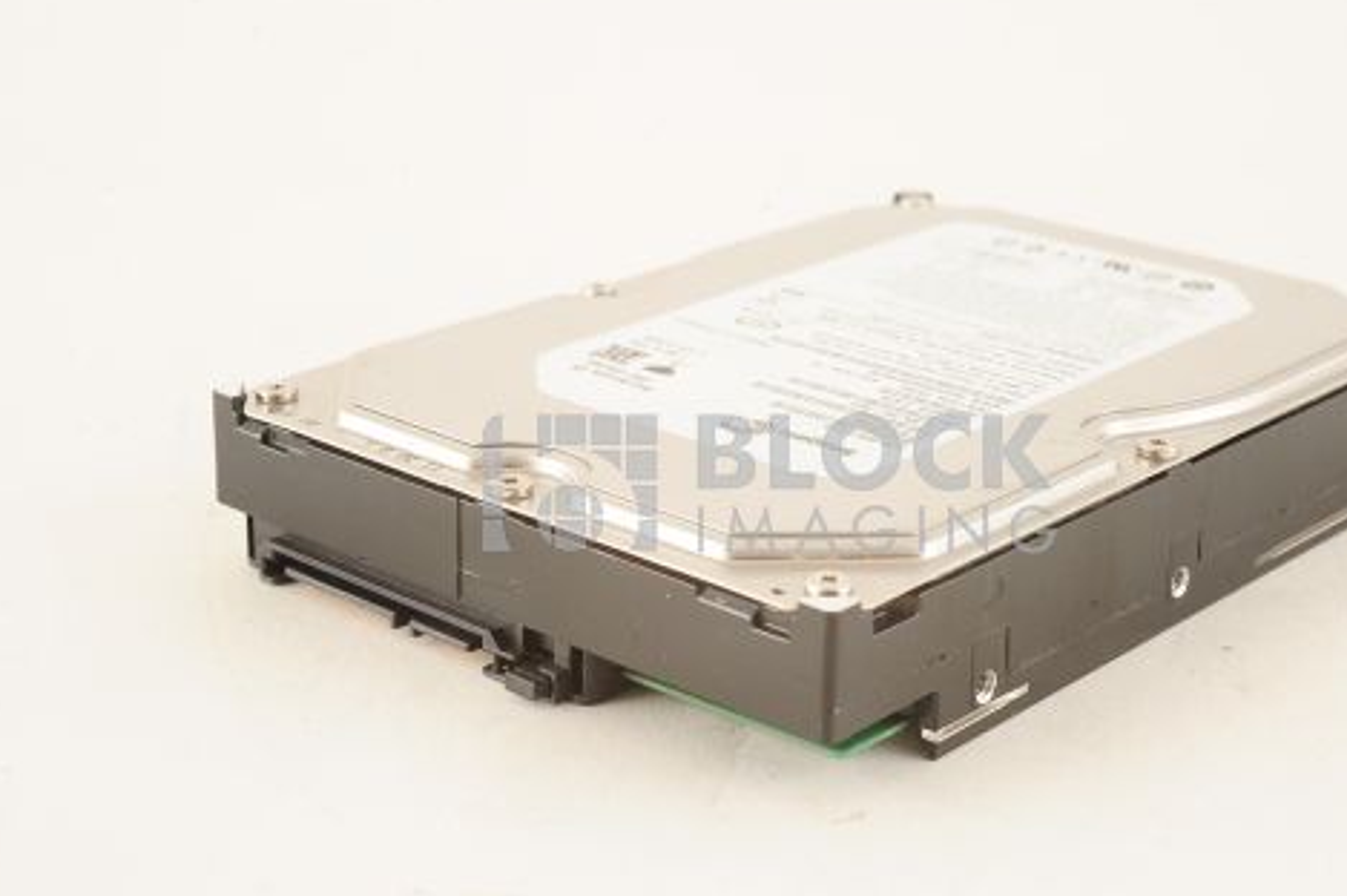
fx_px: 2393
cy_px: 484
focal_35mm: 64
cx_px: 770
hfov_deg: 31.4
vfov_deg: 21.2
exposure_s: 1/125
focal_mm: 50
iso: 1600
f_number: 14
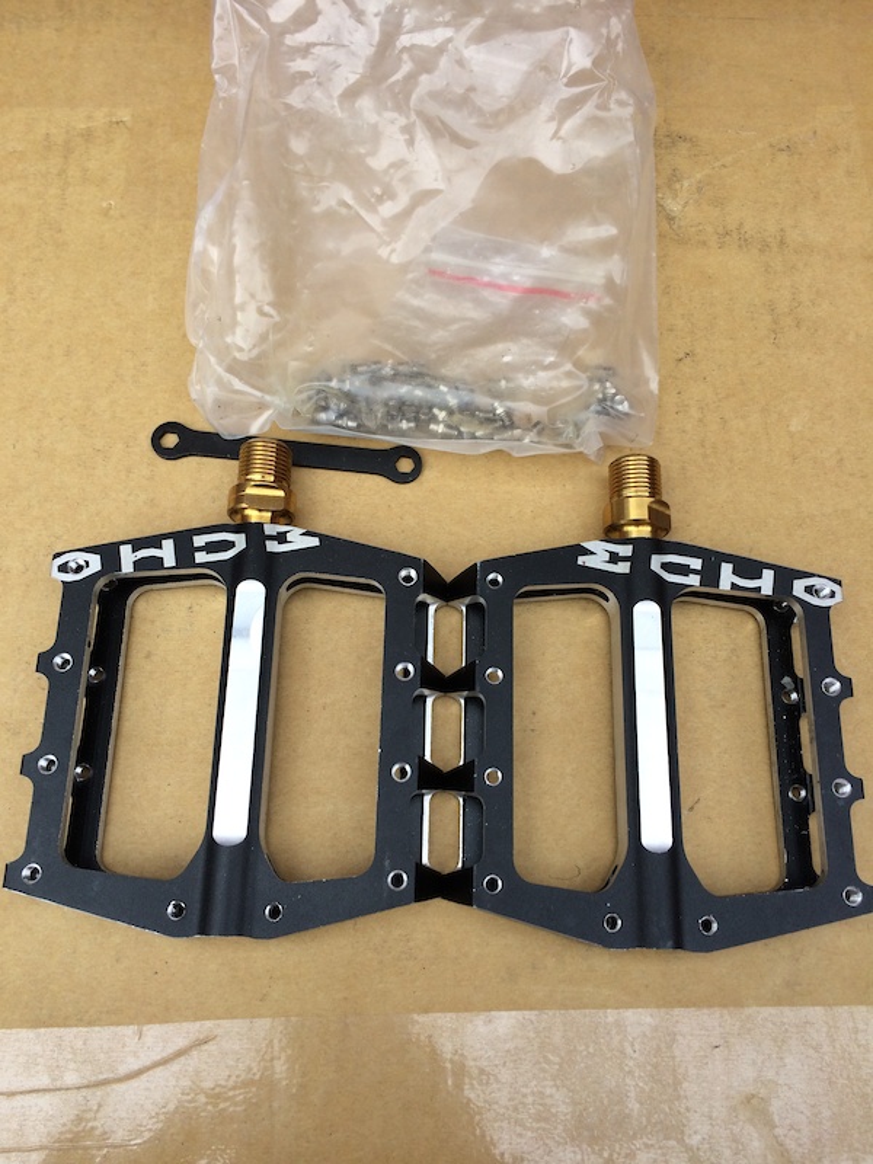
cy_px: 582
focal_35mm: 29
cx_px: 436
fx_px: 975
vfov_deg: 61.7
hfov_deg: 48.2
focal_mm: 4.15
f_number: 2.2
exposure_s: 1/406
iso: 32
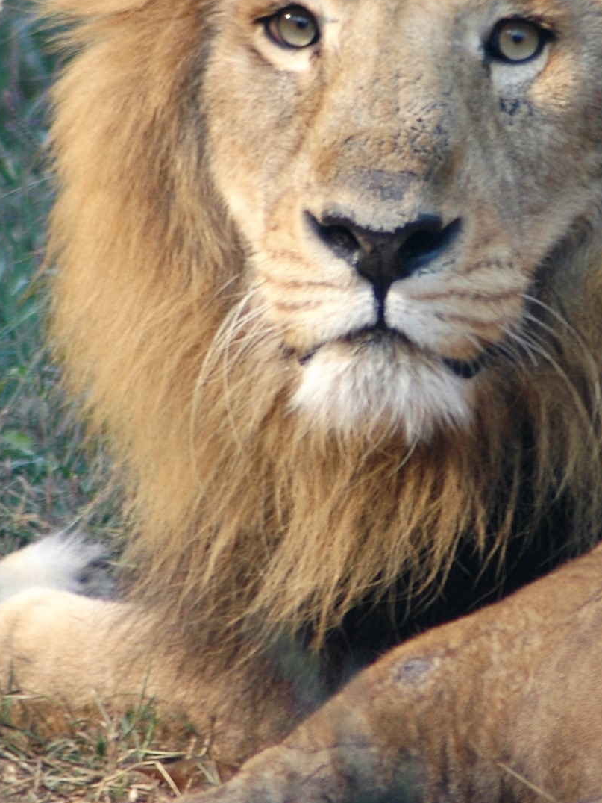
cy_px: 181
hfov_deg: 1.2
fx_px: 28034
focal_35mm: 1209
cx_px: 445
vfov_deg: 1.6
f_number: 5.6
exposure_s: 1/200
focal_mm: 300
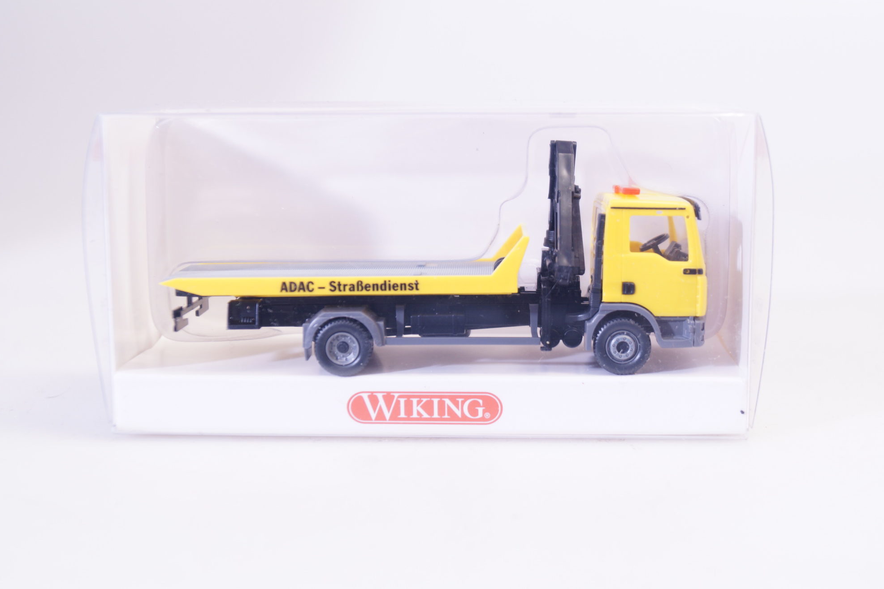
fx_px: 1338
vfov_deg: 24.8
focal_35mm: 55
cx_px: 448
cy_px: 284
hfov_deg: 36.5
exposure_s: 1/13
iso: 200
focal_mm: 35
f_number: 6.3
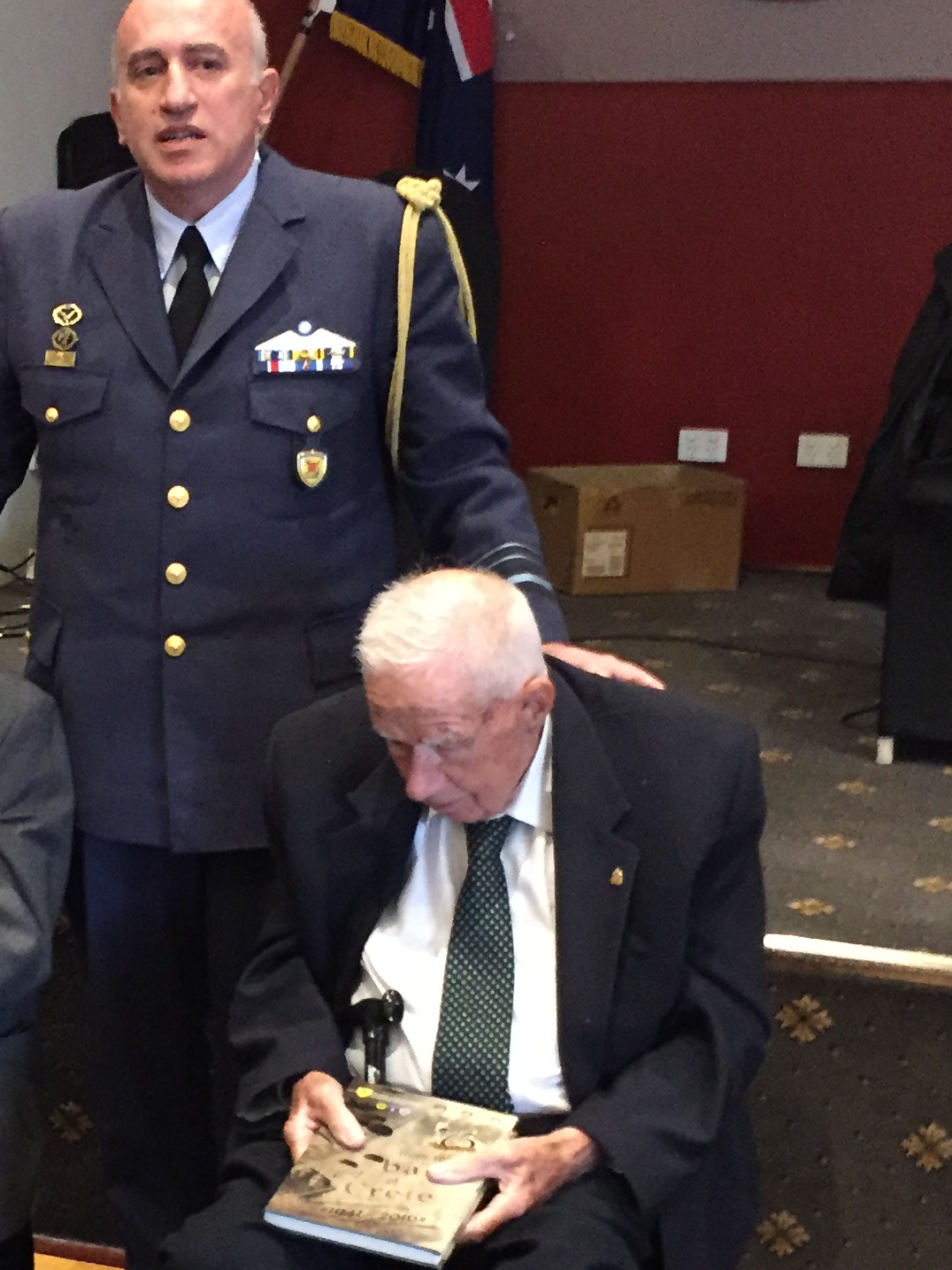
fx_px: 2419
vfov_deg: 29.3
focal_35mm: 66
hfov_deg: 21.8
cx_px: 127
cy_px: 801
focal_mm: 4.15
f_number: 2.2
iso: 320
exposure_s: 1/17
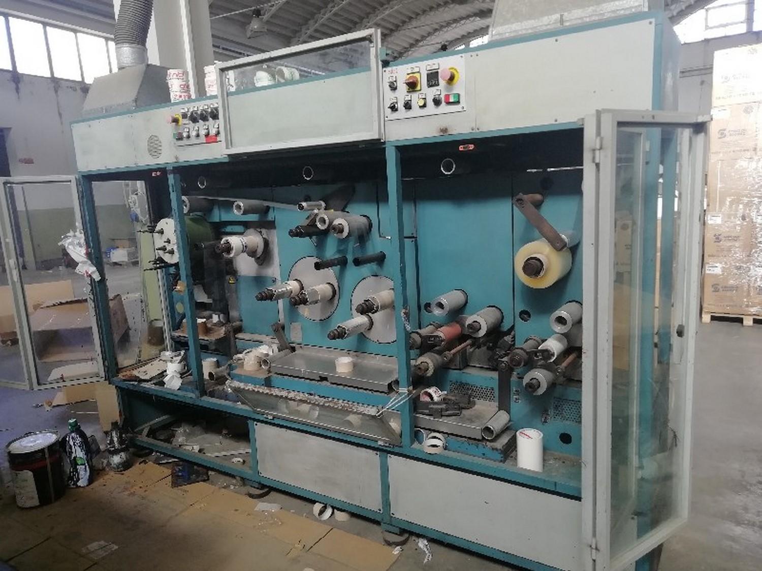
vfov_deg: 53.1
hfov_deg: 67.3
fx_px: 572
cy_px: 286
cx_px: 381
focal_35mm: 26
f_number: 2.2
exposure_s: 1/33.3
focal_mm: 3.21
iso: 64
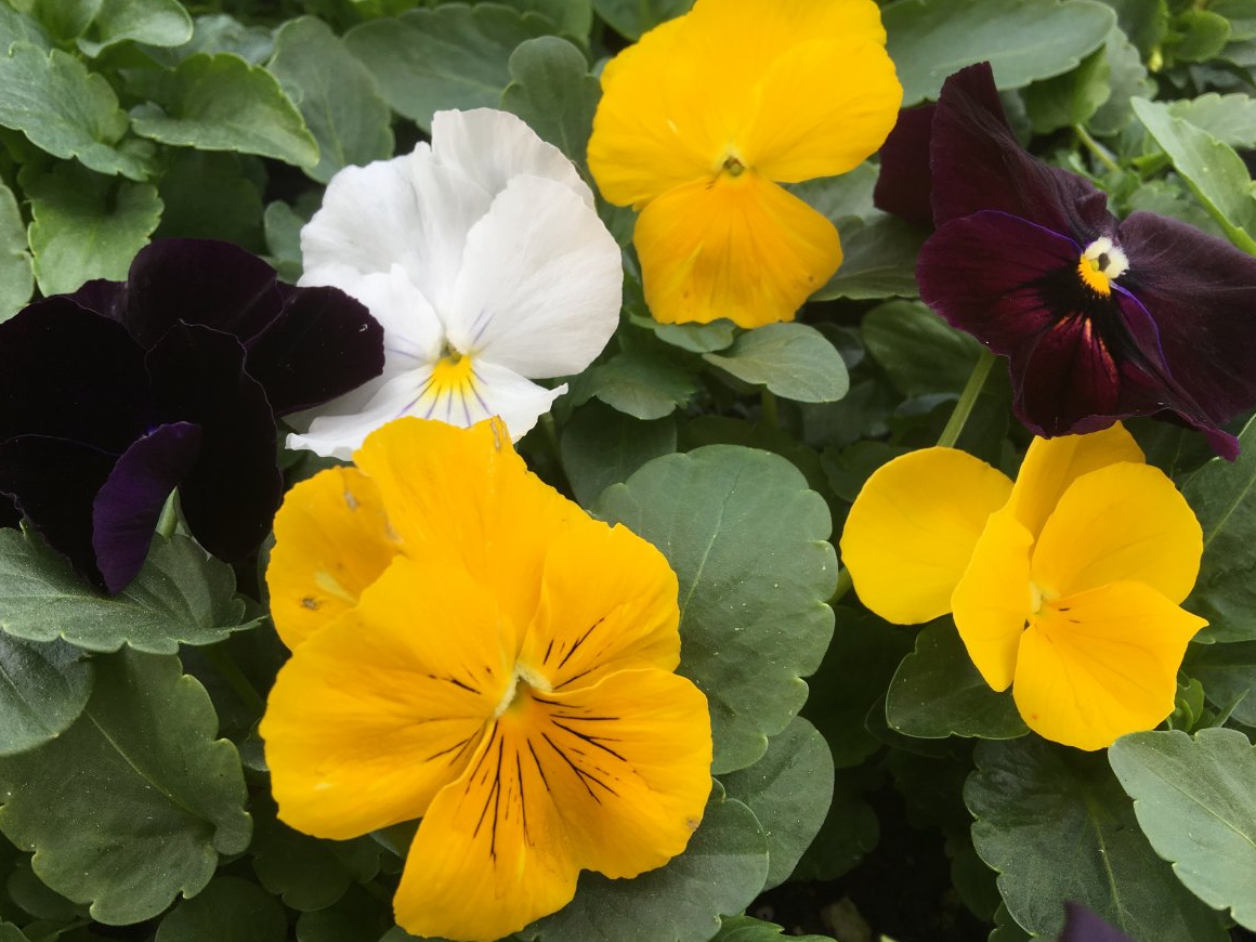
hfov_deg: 60.0
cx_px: 627
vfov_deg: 46.8
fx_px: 1089
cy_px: 457
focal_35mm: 30
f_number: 2.2
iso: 25
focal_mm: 4.15
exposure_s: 1/206
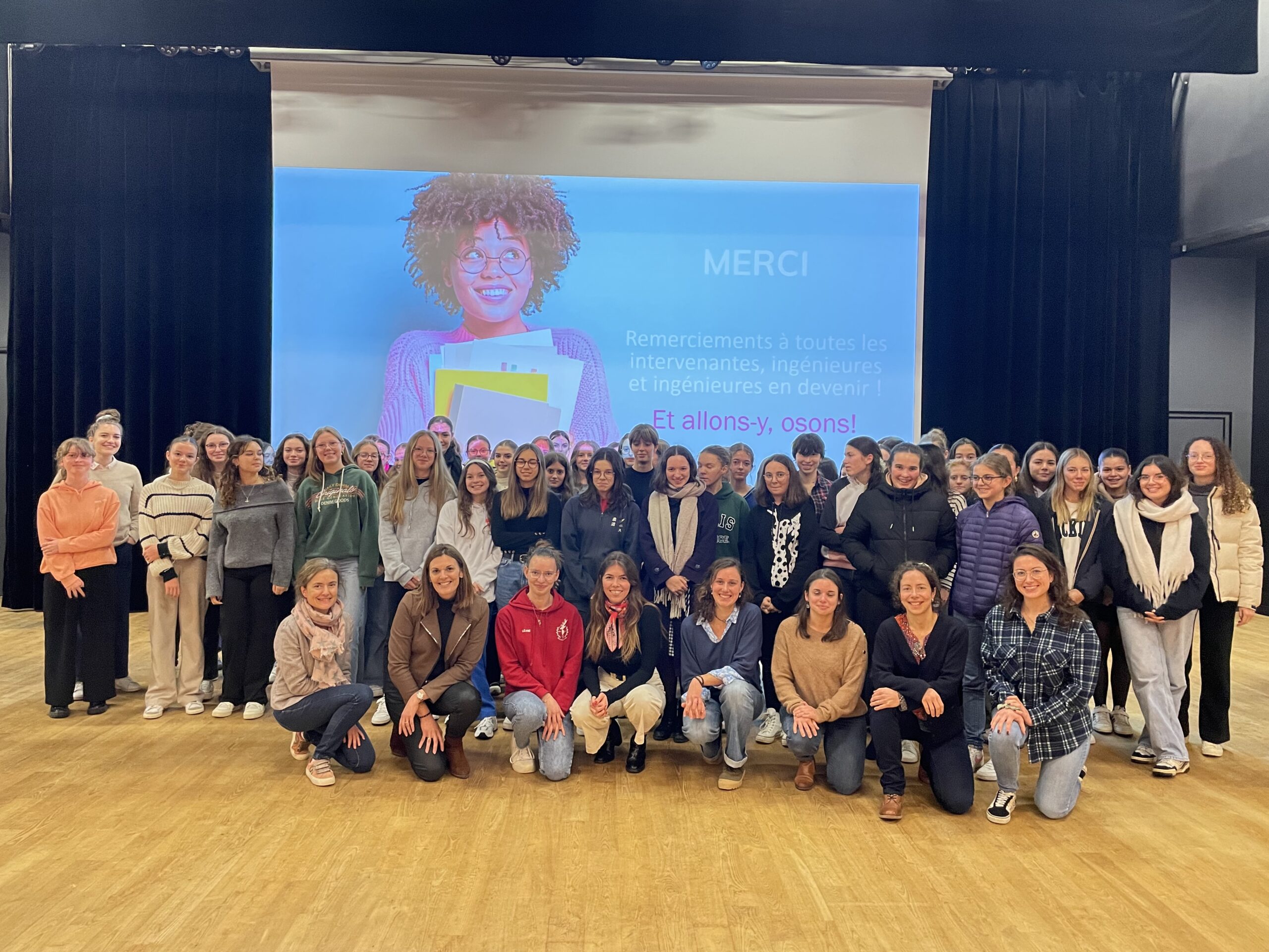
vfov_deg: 53.1
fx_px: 953
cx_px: 634
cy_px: 476
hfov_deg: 67.3
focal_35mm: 26
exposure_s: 1/50
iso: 320
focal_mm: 4.2
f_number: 1.6
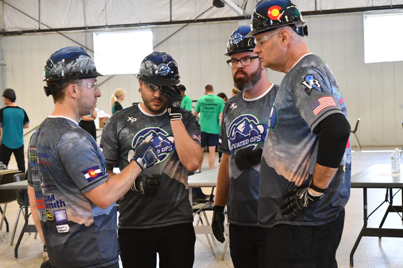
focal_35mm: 78
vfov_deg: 17.5
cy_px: 134
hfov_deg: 26.0
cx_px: 202
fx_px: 873
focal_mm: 52
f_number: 5.6
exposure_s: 1/80
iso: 3200
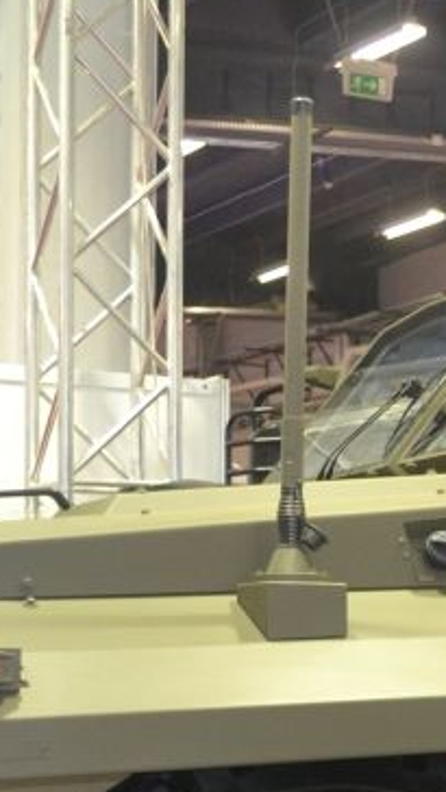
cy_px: 772
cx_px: 733
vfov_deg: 18.3
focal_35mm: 114
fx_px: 2395
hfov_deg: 10.2
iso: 1000
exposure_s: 1/60
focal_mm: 22
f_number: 3.8
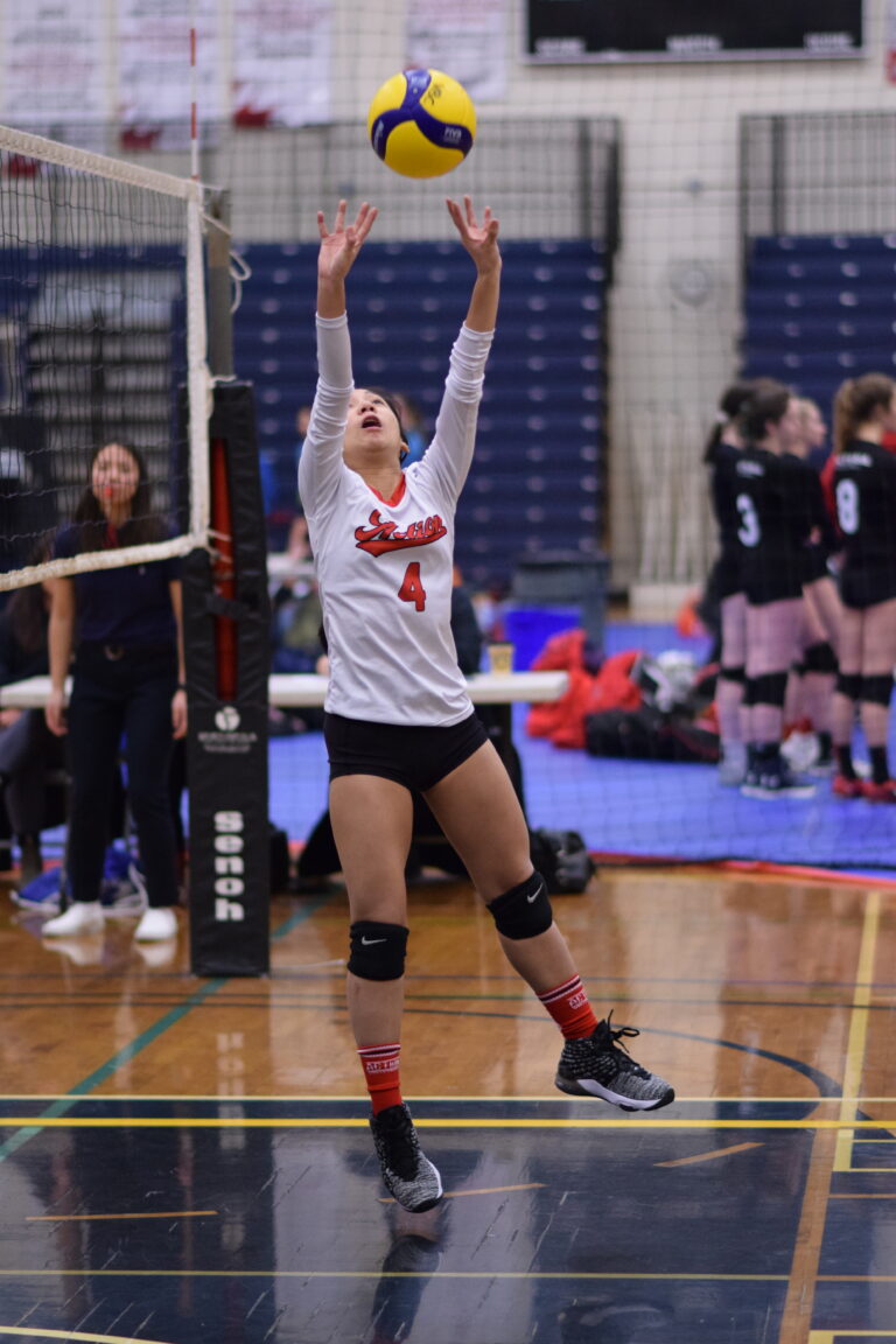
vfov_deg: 16.1
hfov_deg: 10.8
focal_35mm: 128
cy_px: 672
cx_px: 448
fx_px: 4760
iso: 2000
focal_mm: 85
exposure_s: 1/800
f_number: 2
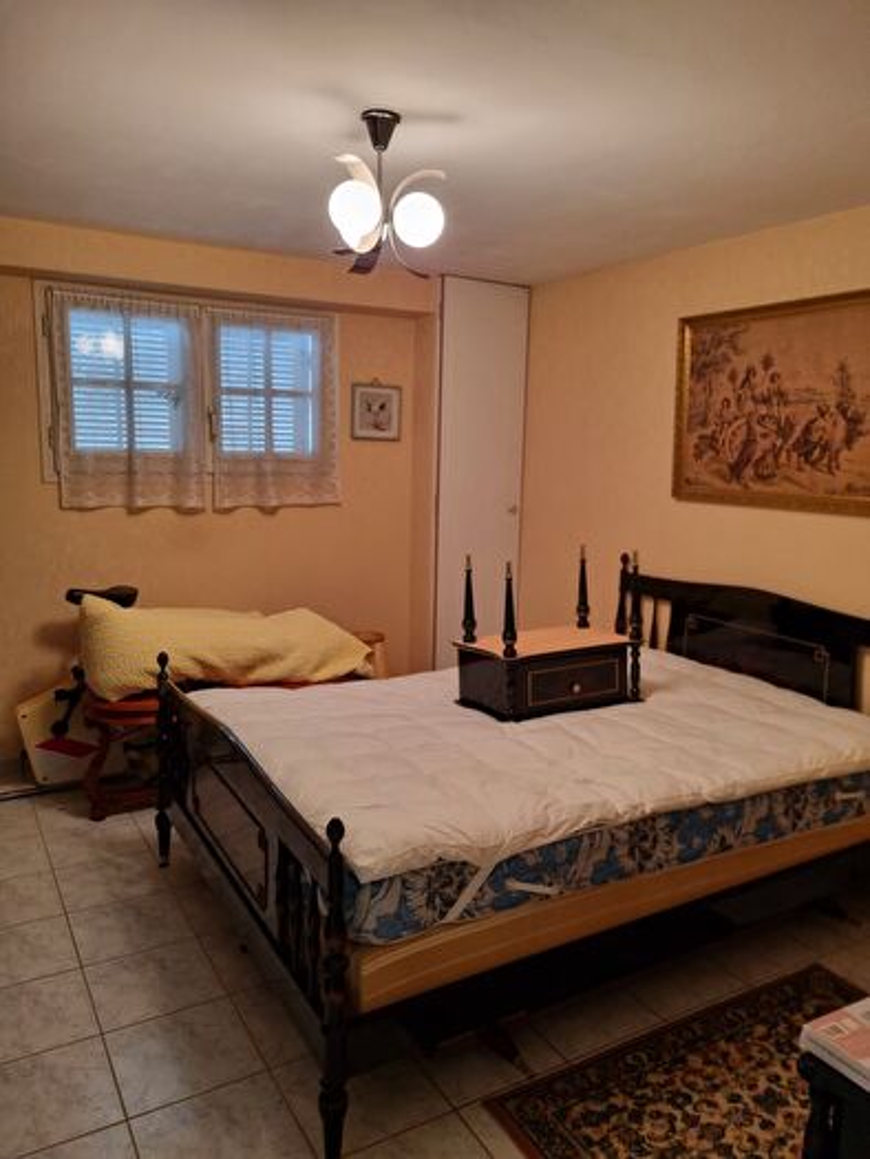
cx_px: 435
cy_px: 580
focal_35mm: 26
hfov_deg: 53.1
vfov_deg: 67.3
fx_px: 871
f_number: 1.8
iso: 250
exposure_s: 1/50
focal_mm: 5.4
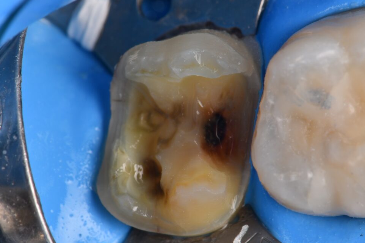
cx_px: 191
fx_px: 1692
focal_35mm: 167
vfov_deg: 8.2
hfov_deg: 12.3
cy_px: 127
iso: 200
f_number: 32
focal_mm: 105
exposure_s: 1/160
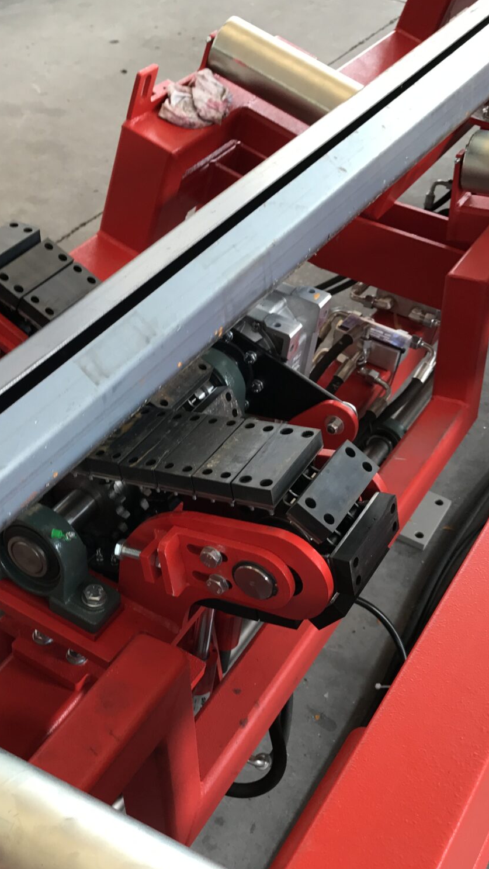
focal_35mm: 42
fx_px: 968
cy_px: 520
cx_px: 151
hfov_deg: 28.1
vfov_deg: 48.1
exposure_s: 1/50
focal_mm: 3.99
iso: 25
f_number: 1.8
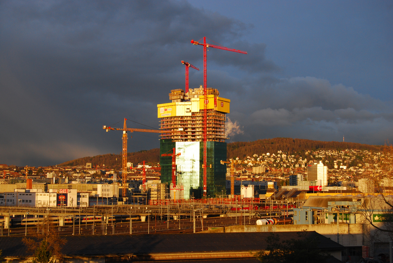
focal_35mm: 63
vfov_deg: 21.6
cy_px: 132
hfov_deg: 31.9
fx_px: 689
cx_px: 196
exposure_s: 1/250
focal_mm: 42
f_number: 7.1
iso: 400
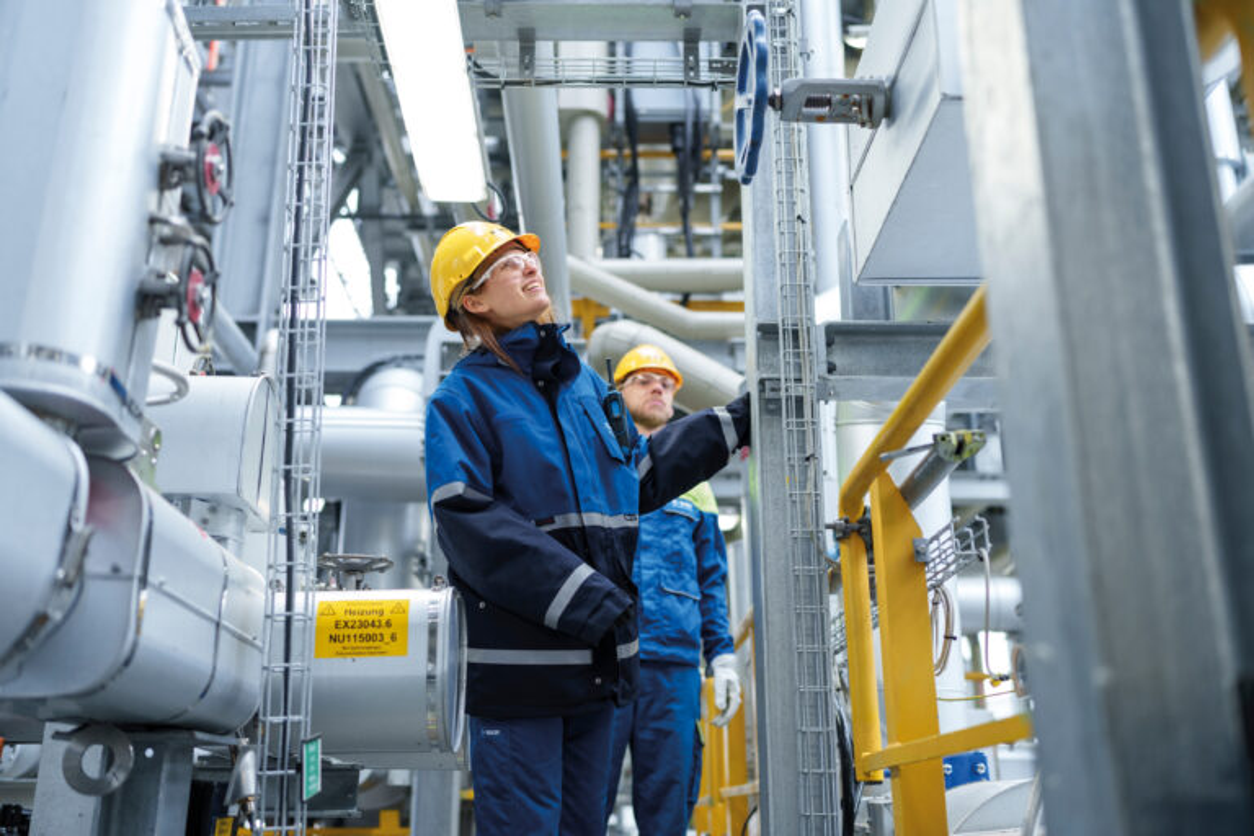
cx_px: 627
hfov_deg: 54.4
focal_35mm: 35
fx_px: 1219
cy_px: 418
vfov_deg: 37.9
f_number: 1.8
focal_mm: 35
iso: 200
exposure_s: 1/125
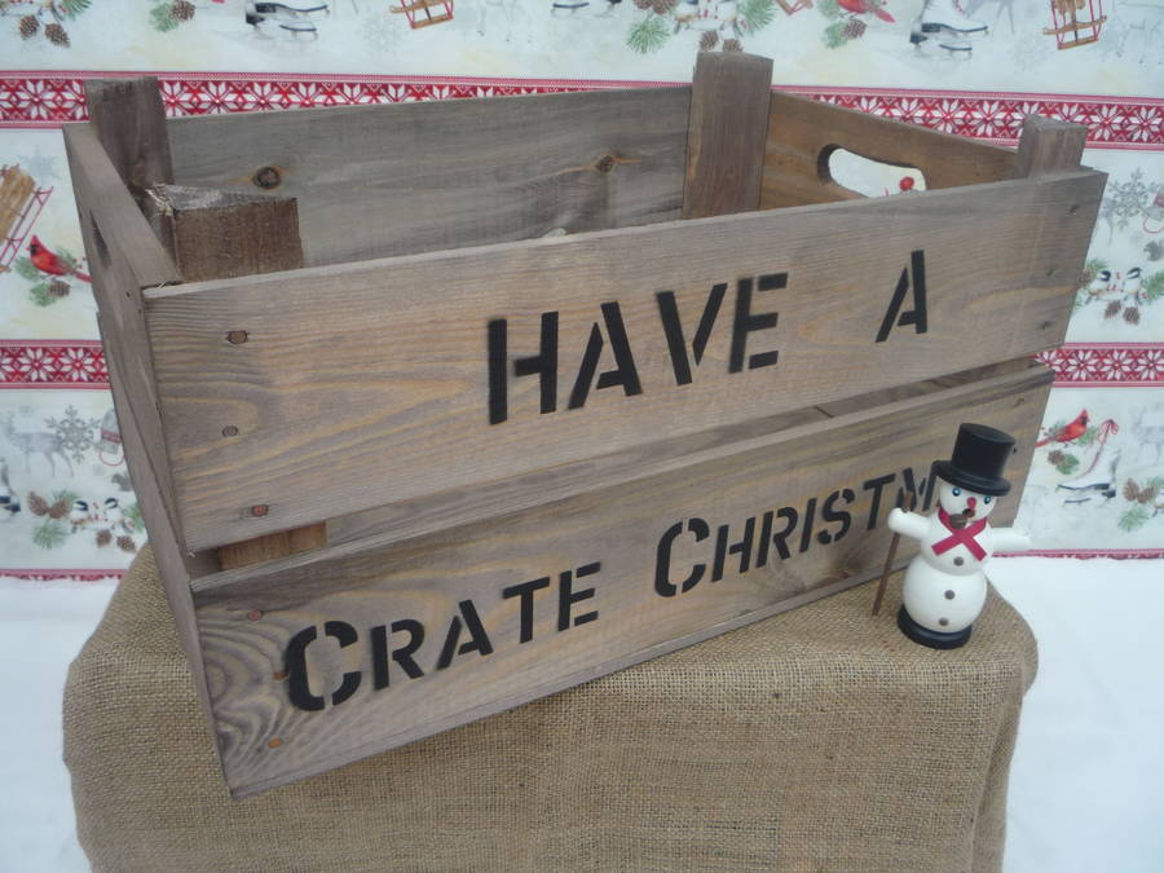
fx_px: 1009
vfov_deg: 46.8
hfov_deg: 60.0
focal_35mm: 30
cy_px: 436
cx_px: 582
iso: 100
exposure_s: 1/100
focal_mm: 5.2
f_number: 3.3
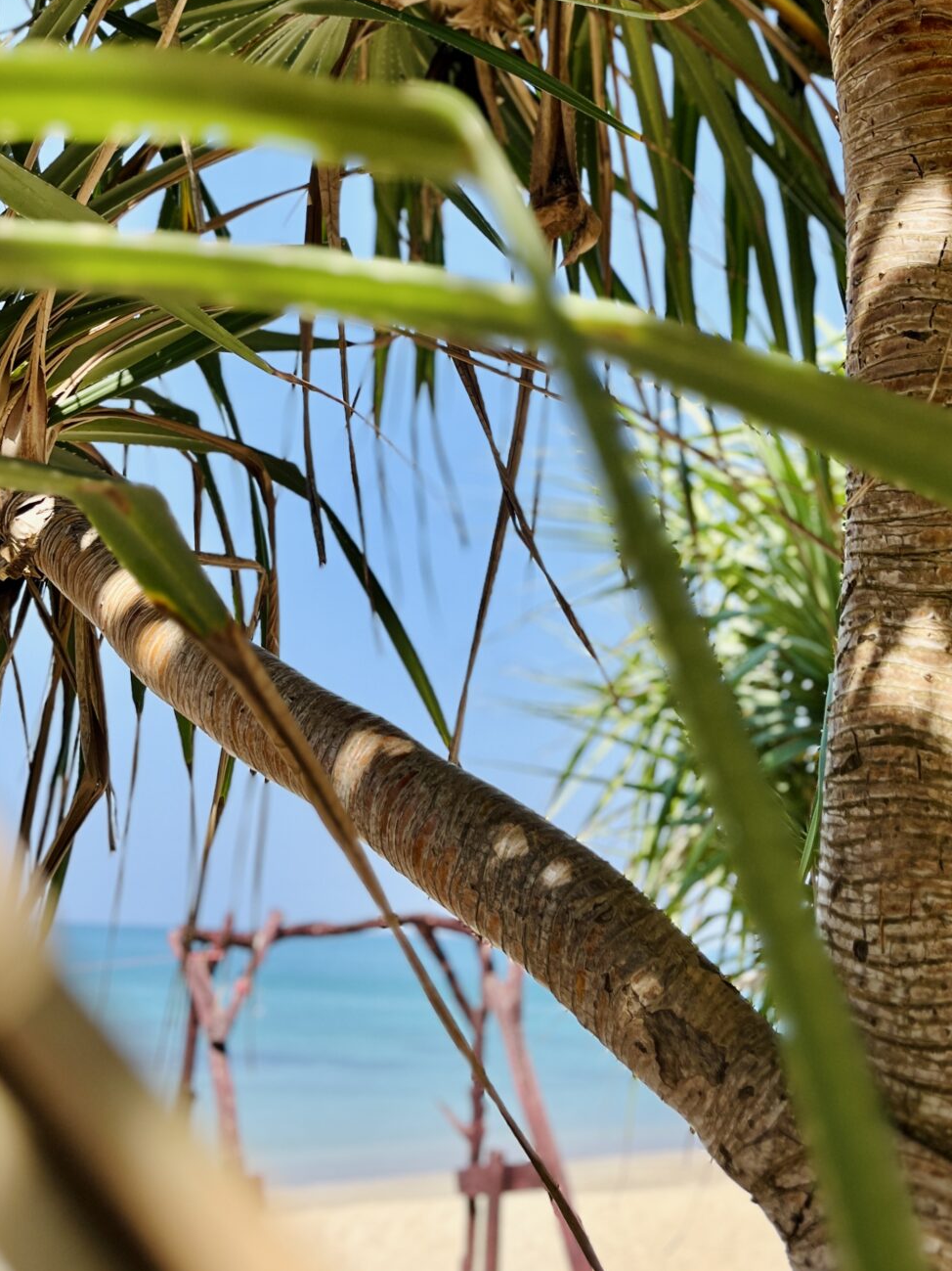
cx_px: 498
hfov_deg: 35.1
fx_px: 1504
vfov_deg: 45.1
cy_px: 424
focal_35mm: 41
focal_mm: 5.1
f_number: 1.6
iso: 50
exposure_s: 1/1721
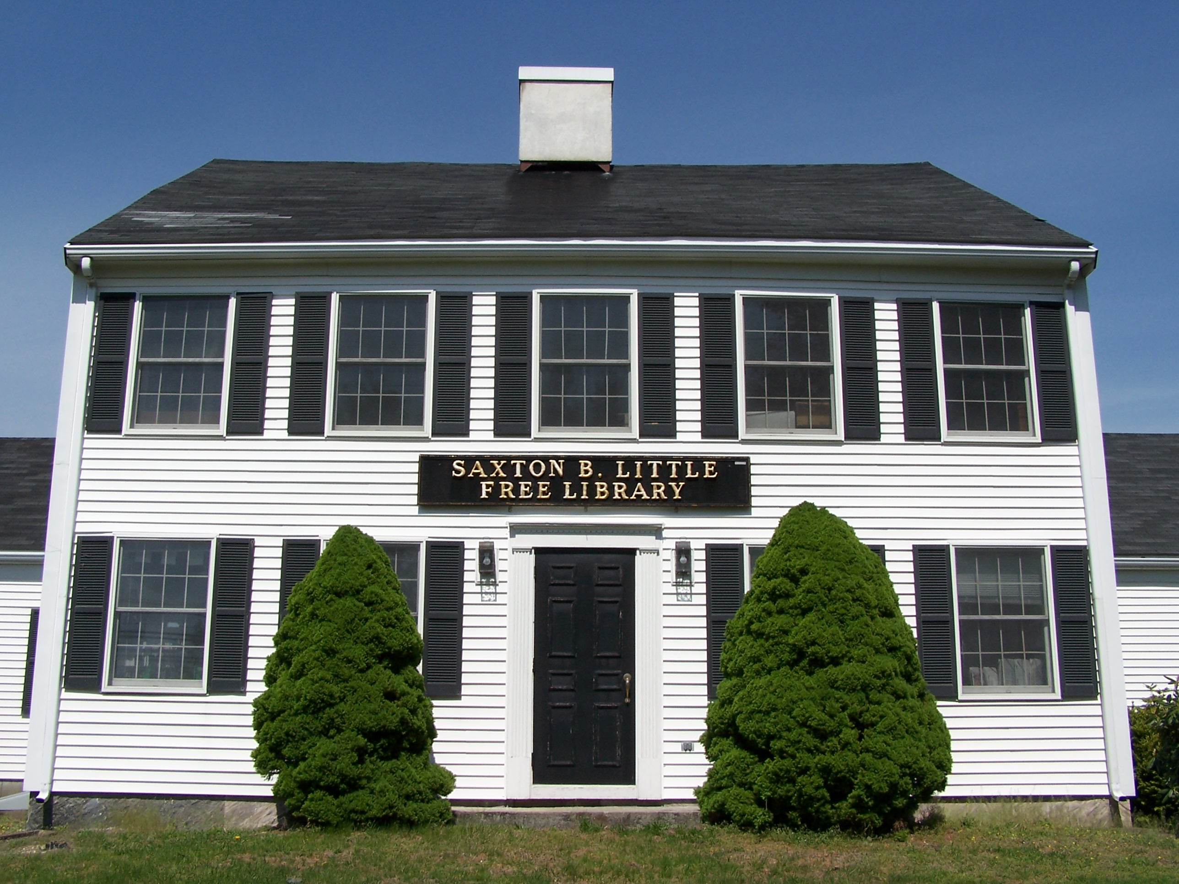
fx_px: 1294
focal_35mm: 38
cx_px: 590
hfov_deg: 49.0
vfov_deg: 37.7
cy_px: 442
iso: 80
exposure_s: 1/800
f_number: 5.6
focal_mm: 6.3
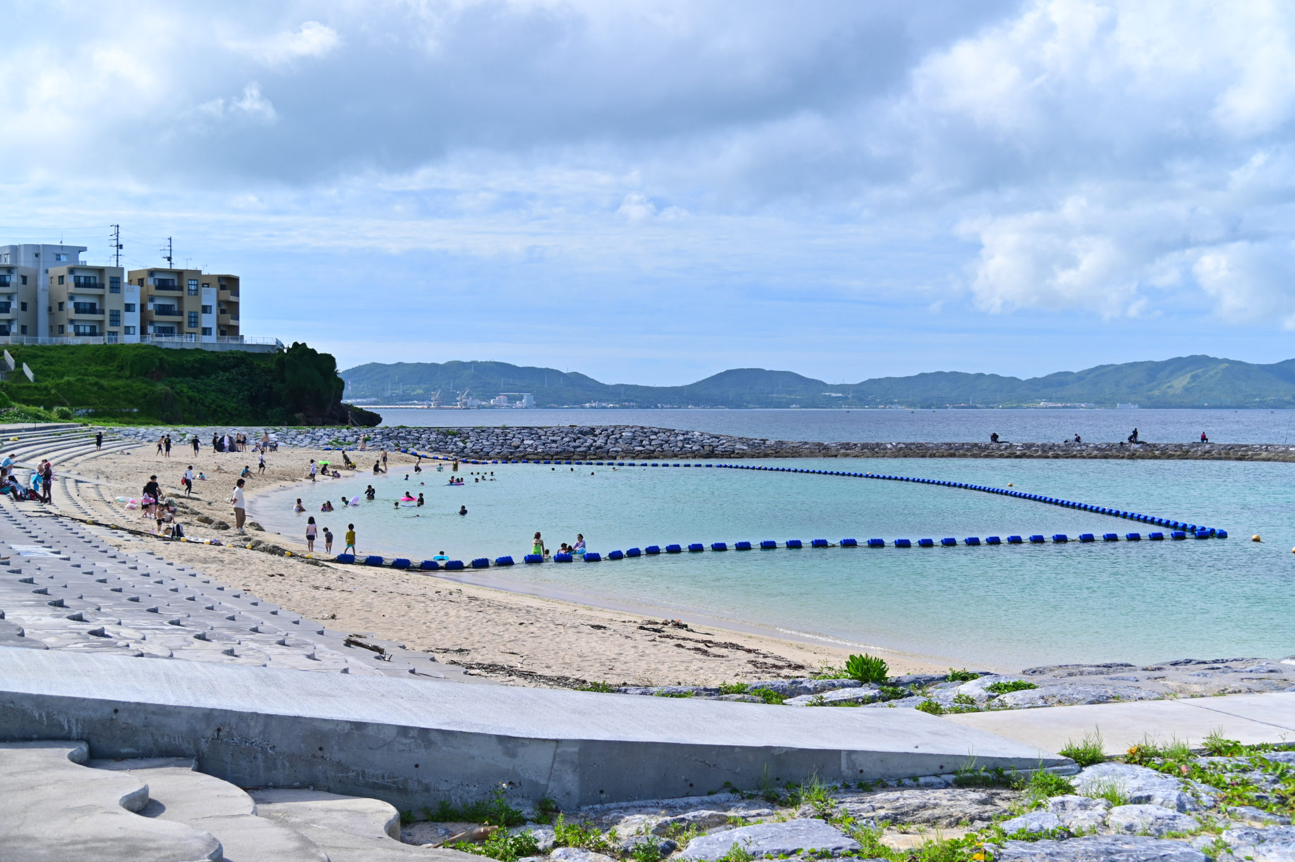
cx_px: 648
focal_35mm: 48
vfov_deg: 28.0
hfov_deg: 41.1
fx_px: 1726
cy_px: 431
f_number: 4
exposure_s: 1/1000
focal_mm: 48
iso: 100
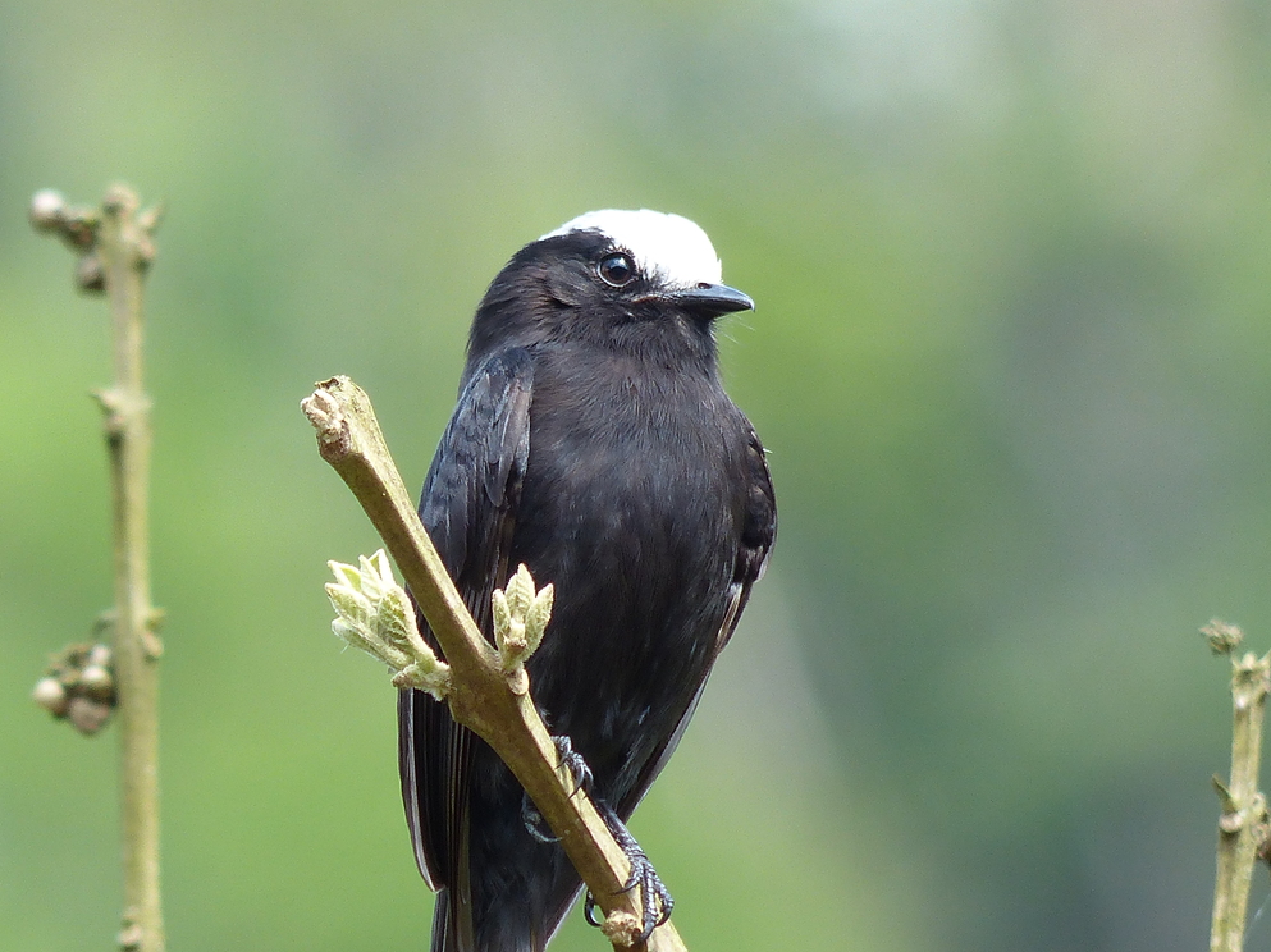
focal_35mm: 1238
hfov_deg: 1.6
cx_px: 630
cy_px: 488
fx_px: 45439
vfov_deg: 1.2
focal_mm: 108
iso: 100
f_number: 4
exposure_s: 1/125
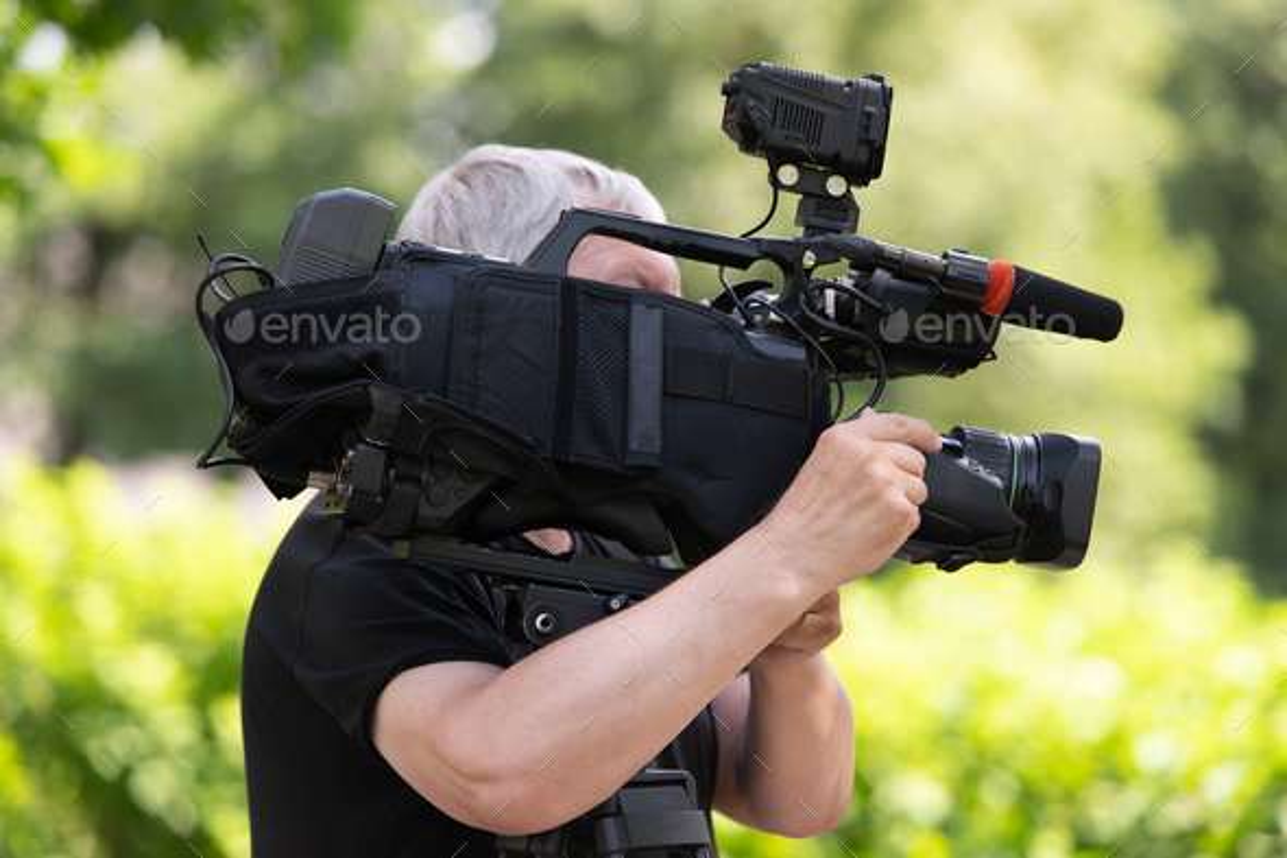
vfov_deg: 7.8
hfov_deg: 11.7
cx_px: 644
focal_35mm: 175
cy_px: 429
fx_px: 6254
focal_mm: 175
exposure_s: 1/160
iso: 100
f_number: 4
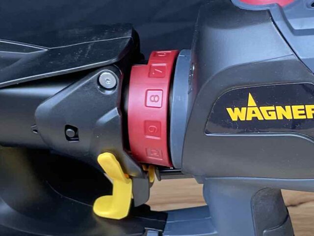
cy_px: 118
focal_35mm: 26
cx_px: 157
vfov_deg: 53.1
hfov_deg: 67.3
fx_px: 236
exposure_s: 1/120
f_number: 1.6
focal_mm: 4.2
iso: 100
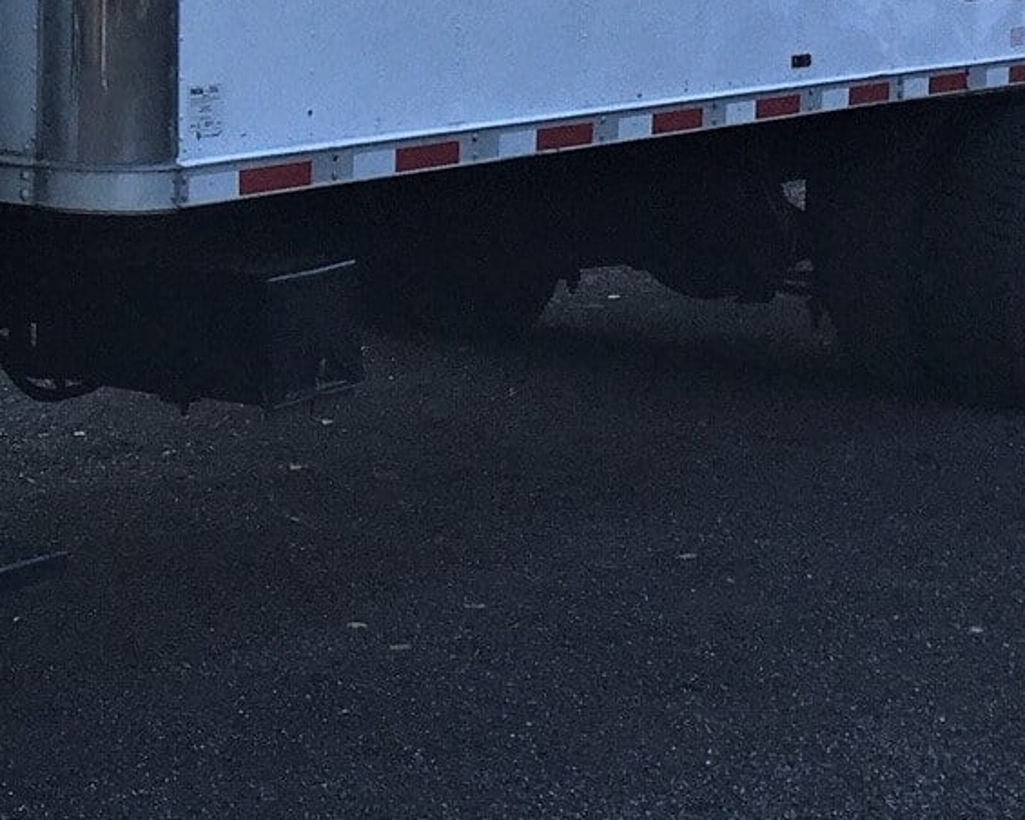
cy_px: -114
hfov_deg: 18.0
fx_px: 3064
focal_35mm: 101
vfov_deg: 14.8
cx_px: -236
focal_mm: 4.15
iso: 25
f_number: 2.2
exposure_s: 1/646
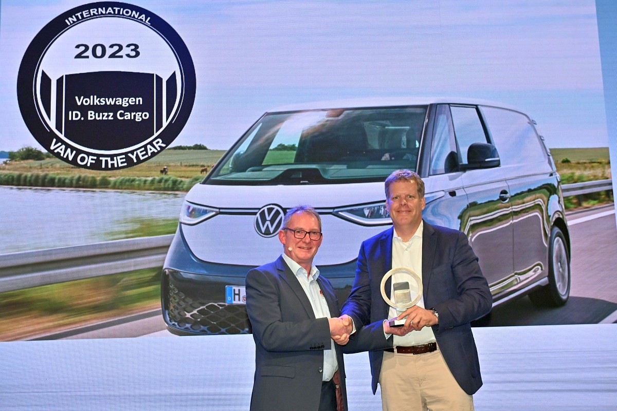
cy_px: 206
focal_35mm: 55
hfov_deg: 36.2
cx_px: 308
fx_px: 943
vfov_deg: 24.6
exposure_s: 1/200
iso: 2000
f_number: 5.6
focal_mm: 55
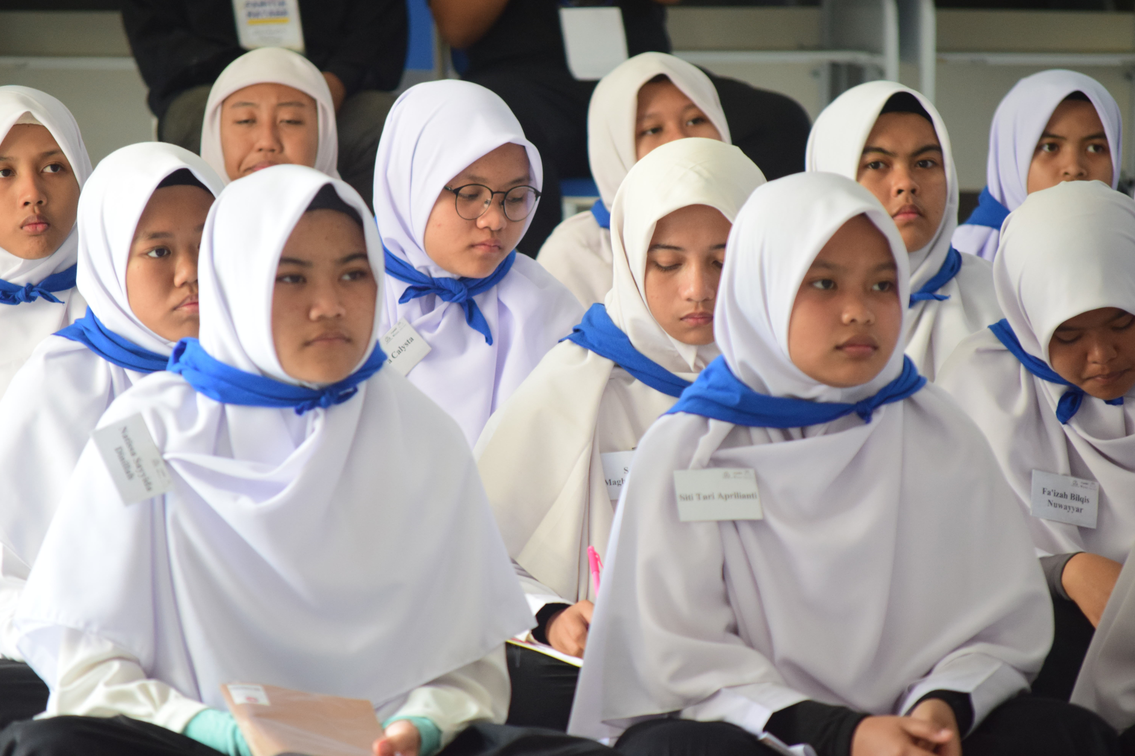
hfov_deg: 8.5
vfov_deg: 5.7
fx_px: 7597
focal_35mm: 241
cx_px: 568
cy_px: 378
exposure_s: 1/50
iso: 1250
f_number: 5.3
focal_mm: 160
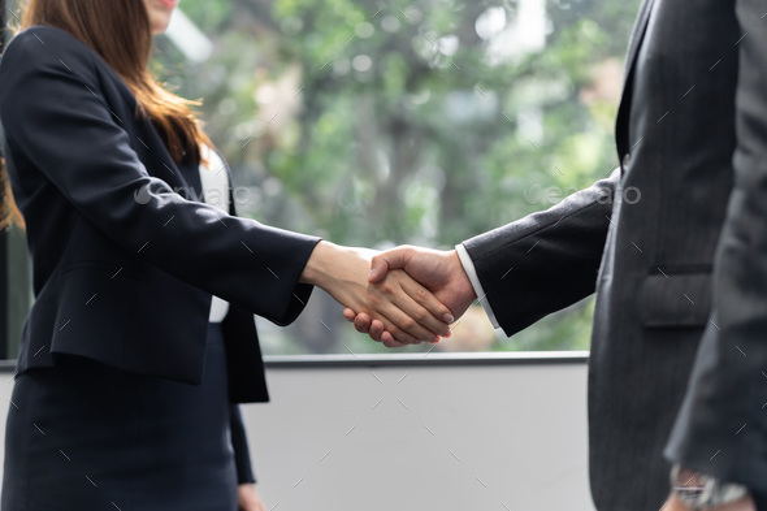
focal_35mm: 84
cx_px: 384
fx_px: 1789
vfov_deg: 16.3
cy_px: 256
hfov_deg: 24.2
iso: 125
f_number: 1.4
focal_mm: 56
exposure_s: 1/160
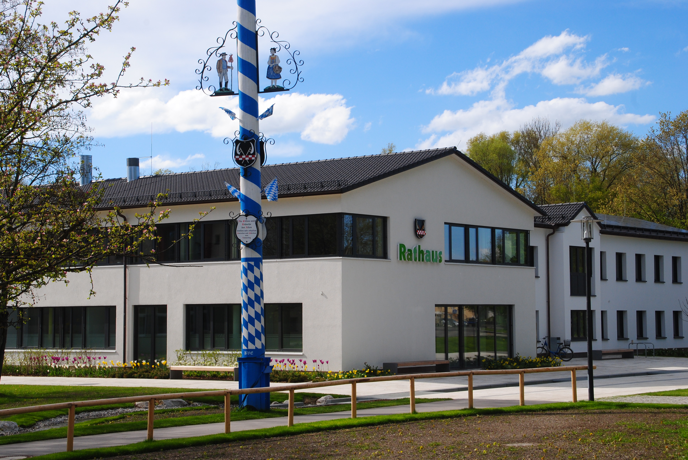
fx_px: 1378
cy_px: 230
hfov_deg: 28.0
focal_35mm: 72
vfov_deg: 19.0
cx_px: 344
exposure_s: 1/250
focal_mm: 48
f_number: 10
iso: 160
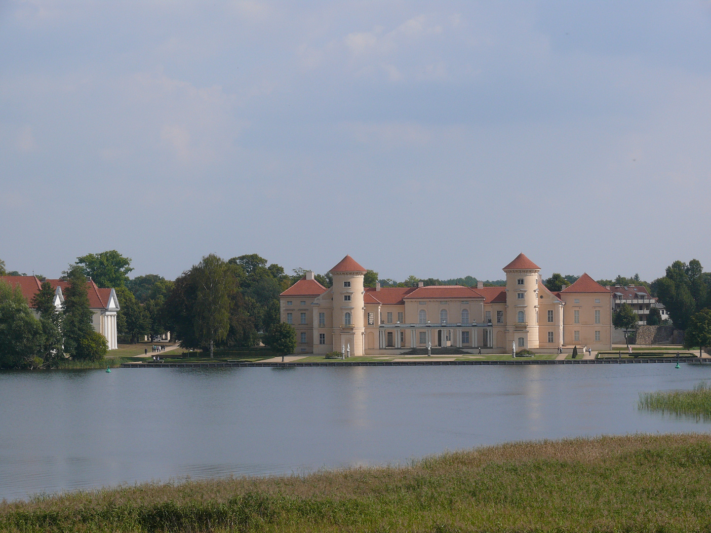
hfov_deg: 15.8
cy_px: 266
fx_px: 2567
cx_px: 356
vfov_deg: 11.9
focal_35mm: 125
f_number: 7.1
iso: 100
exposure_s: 1/400
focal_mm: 26.5
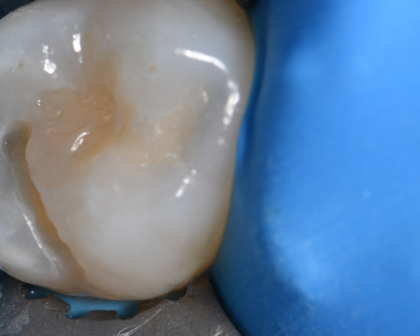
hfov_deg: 8.5
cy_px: 166
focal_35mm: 228
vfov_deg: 6.8
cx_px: 110
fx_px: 2835
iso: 200
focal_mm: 105
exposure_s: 1/200
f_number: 32
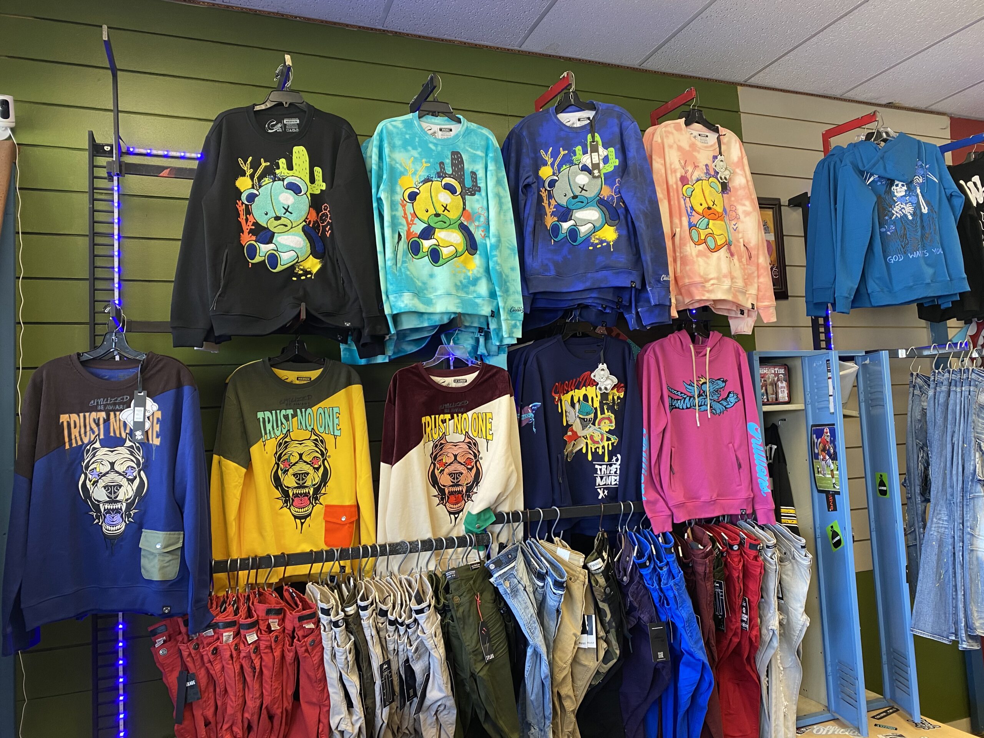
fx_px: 739
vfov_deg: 53.1
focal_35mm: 26
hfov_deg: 67.3
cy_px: 369
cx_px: 492
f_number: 1.8
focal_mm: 4.25
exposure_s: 1/60
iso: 100
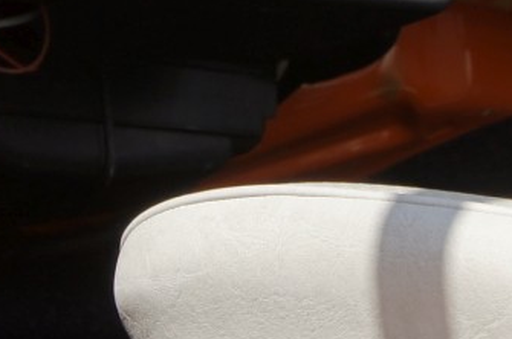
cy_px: -47
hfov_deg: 6.9
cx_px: 322
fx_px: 4271
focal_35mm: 301
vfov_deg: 4.5
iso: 100
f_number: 6.3
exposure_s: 1/125
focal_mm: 35
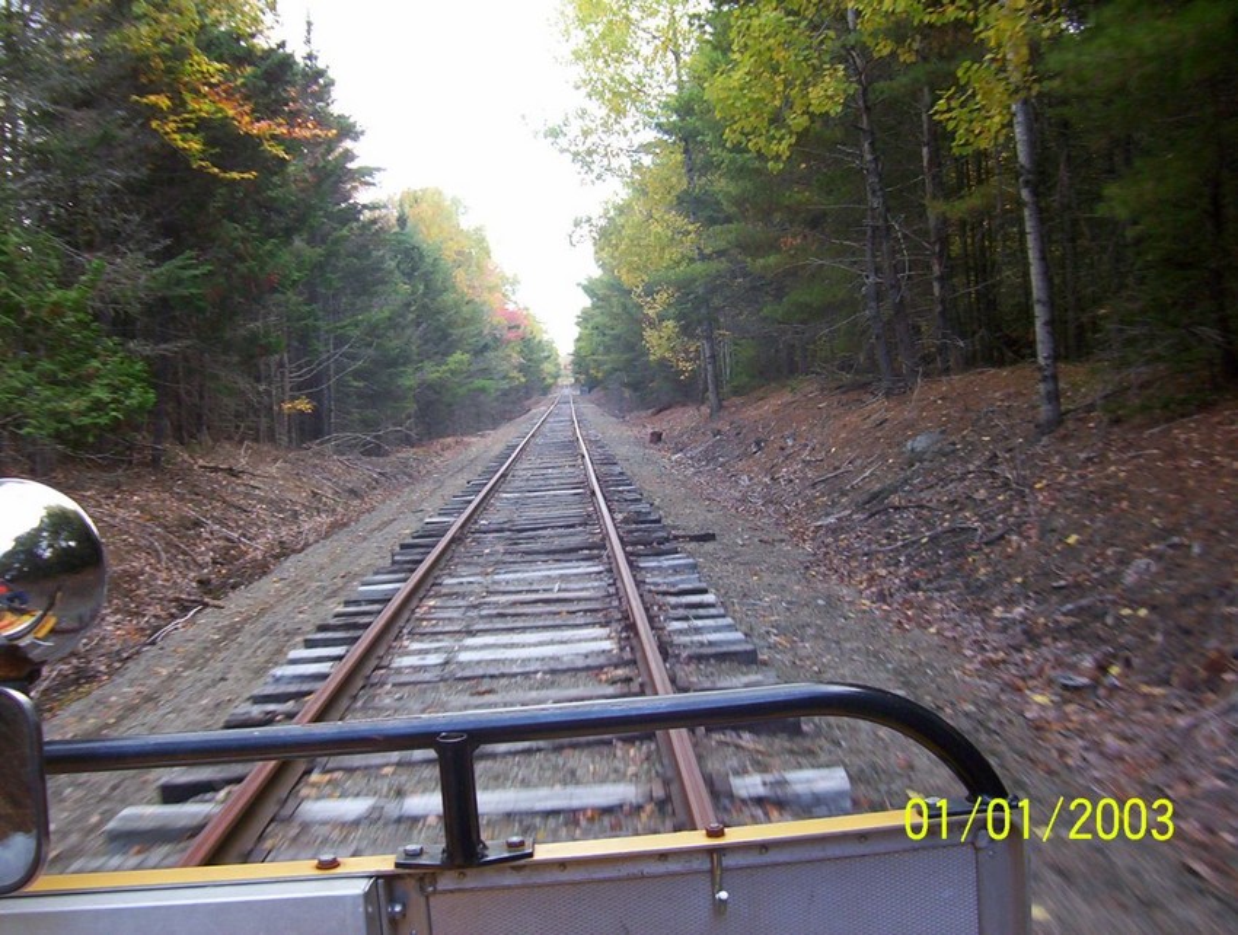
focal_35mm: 43
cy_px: 468
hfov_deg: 43.7
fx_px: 1542
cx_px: 619
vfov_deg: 33.7
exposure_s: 1/128
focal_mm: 5.77
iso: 100
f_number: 2.73
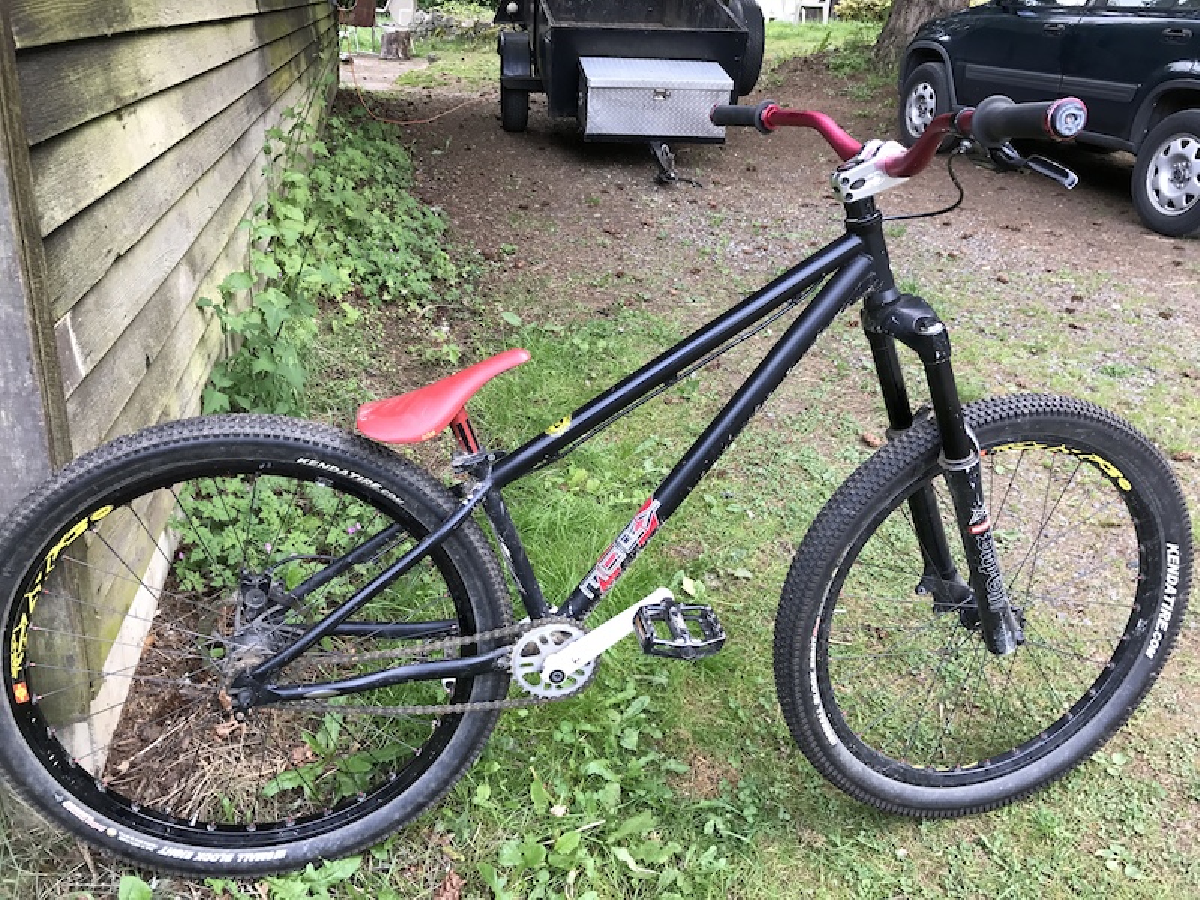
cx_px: 600
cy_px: 450
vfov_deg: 49.7
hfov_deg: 63.4
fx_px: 971
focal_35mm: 28
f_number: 1.8
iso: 32
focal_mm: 3.99
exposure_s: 1/120
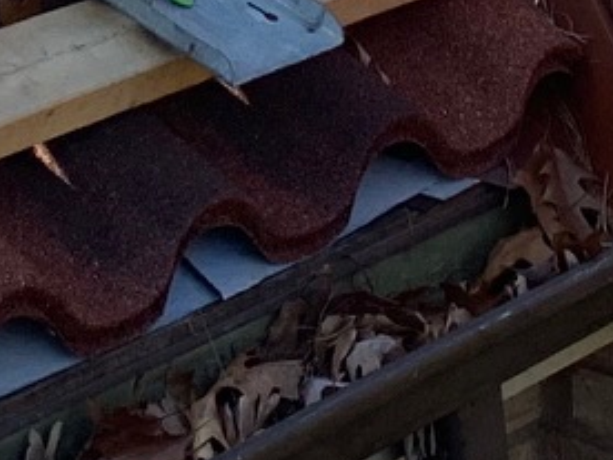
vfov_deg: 6.8
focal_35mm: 190
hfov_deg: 9.8
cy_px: -1067
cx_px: -517
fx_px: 3365
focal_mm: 4.25
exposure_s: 1/954
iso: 25
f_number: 1.8
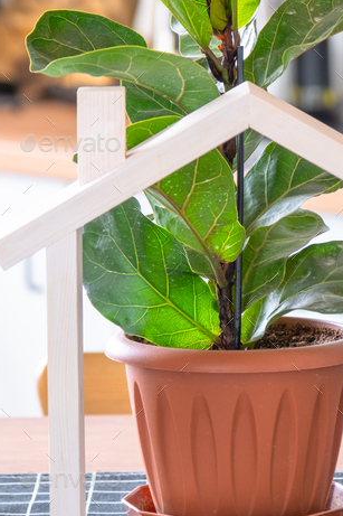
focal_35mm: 219
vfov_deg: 9.4
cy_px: 135
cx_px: 235
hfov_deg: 6.3
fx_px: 3132
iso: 250
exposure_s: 1/20
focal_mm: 76.3
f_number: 4
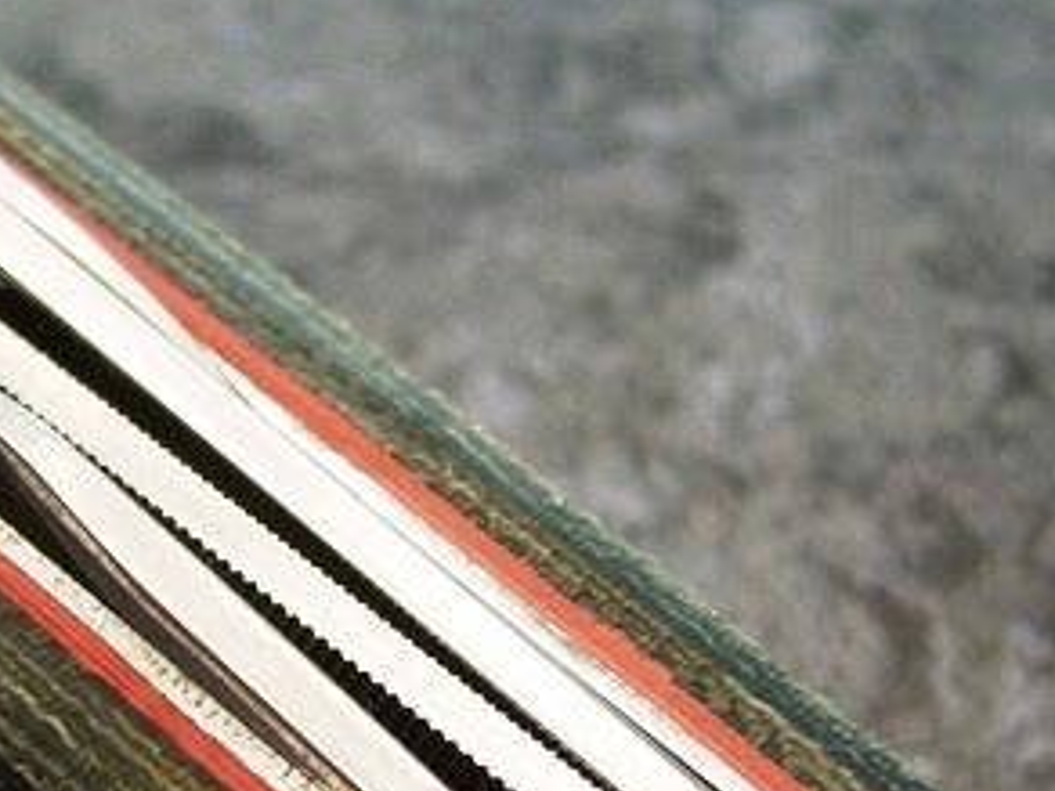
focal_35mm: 96
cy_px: 704
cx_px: 134
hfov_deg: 20.1
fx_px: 2926
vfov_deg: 15.2
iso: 160
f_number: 2.8
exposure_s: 1/45
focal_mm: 7.8
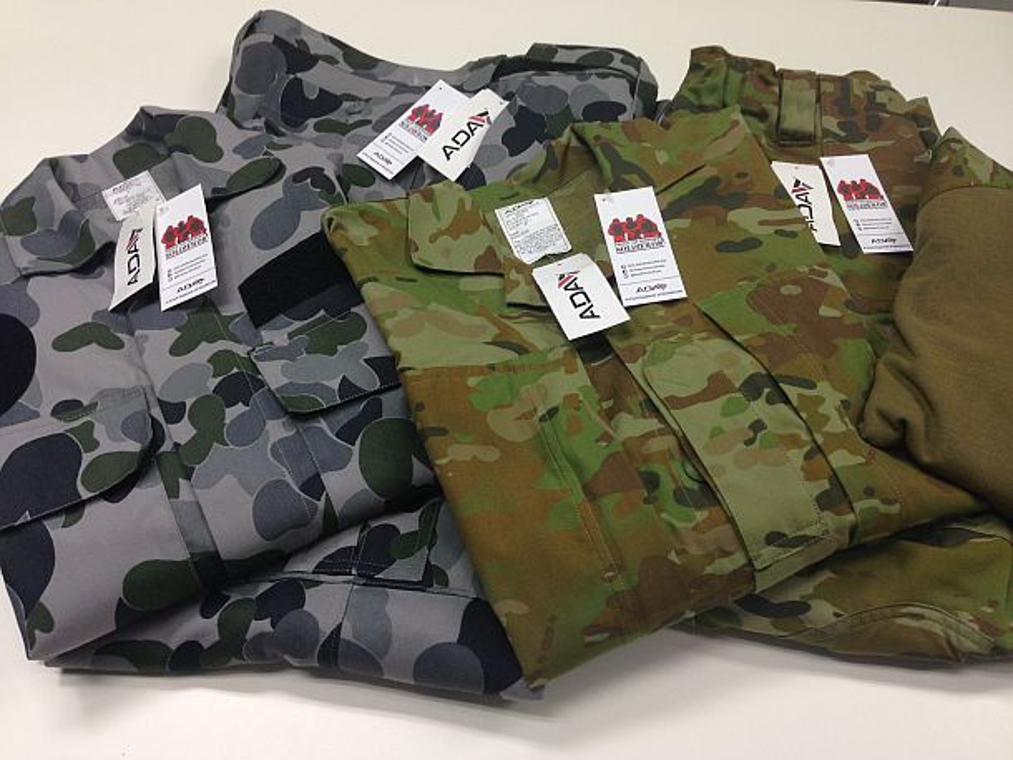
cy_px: 380
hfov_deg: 55.3
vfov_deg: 43.0
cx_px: 506
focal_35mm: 33
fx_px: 966
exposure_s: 1/60
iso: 64
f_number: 2.4
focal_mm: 4.12
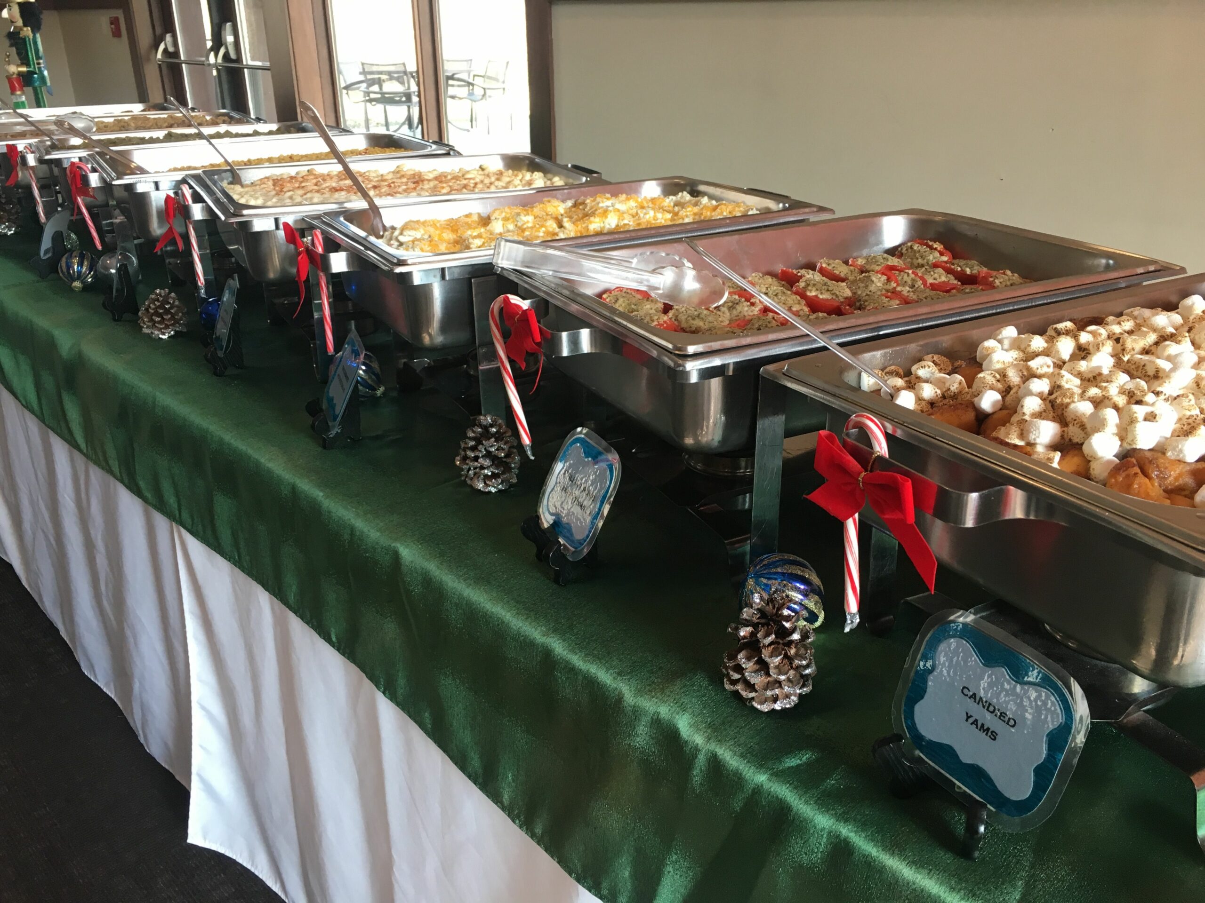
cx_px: 602
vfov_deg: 48.2
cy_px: 452
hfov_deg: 61.7
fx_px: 1010
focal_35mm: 29
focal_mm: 4.15
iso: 32
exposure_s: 1/30
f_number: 2.2
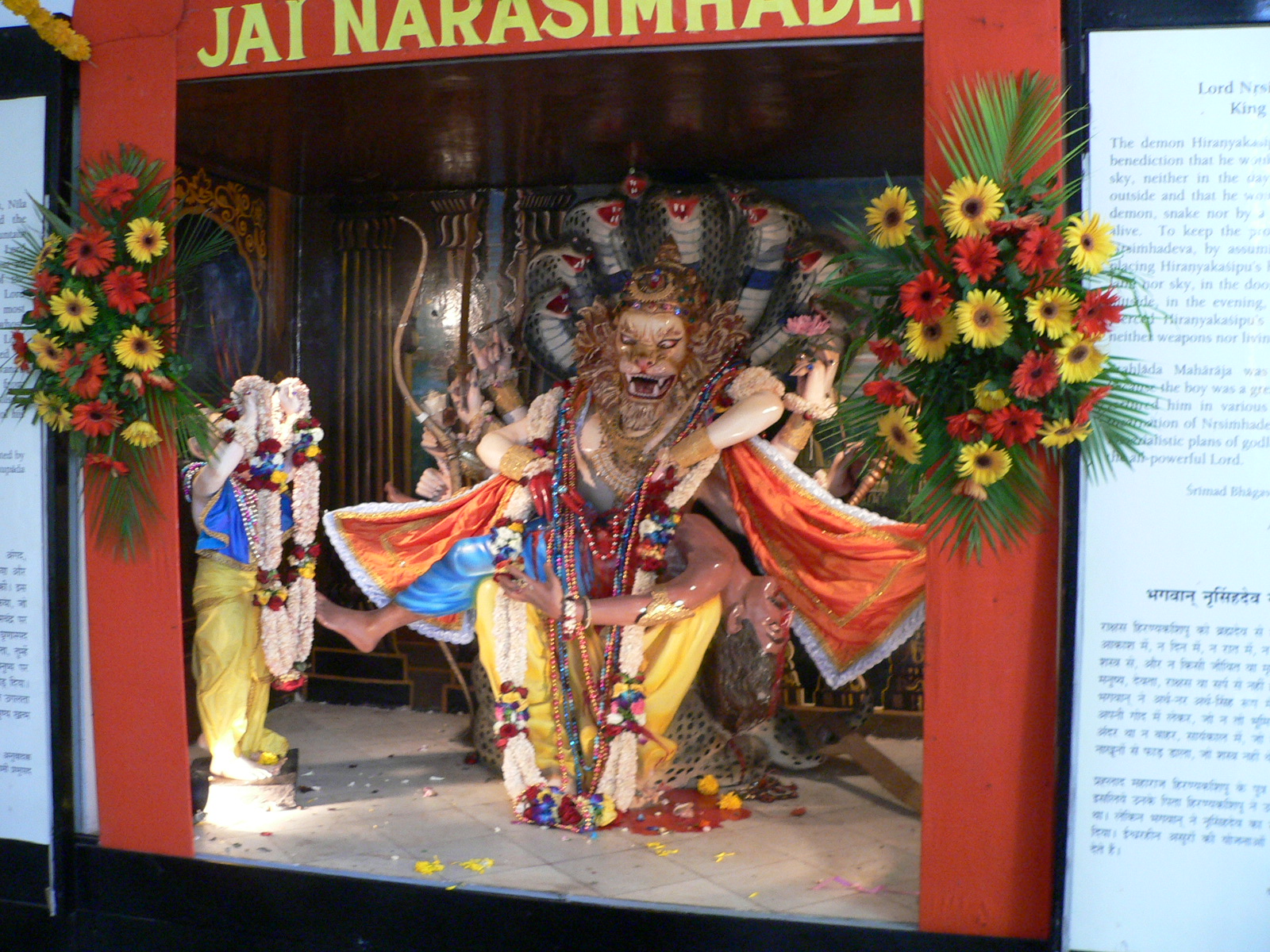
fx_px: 1321
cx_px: 635
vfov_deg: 39.7
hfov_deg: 51.4
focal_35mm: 36
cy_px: 476
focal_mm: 6
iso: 200
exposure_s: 1/10
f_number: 2.8
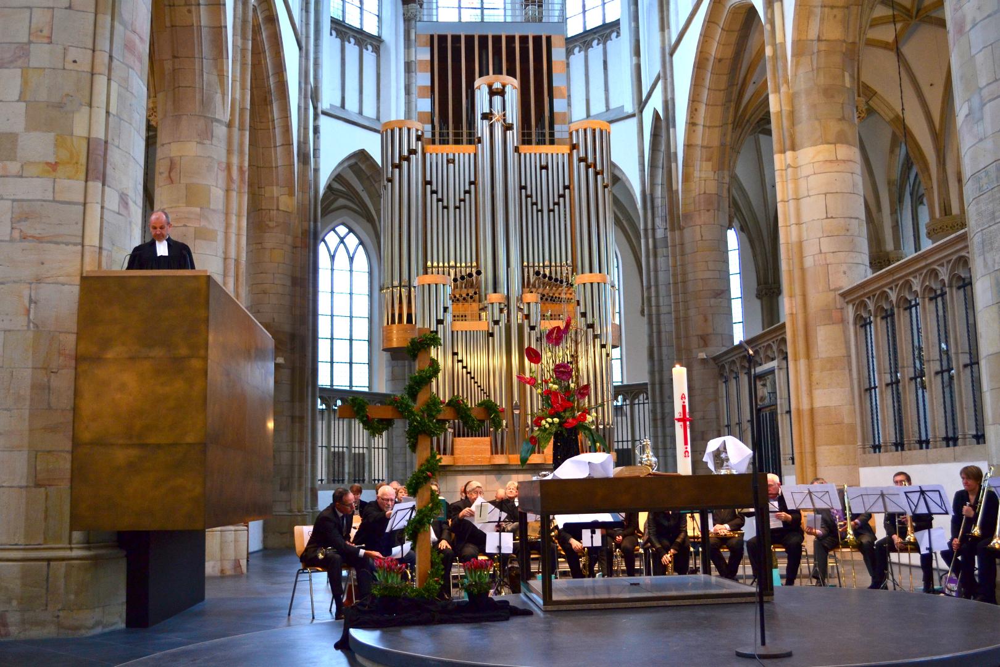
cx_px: 500
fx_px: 1000
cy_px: 334
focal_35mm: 36
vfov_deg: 36.9
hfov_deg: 53.1
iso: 320
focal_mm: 24
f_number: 4
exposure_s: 1/30
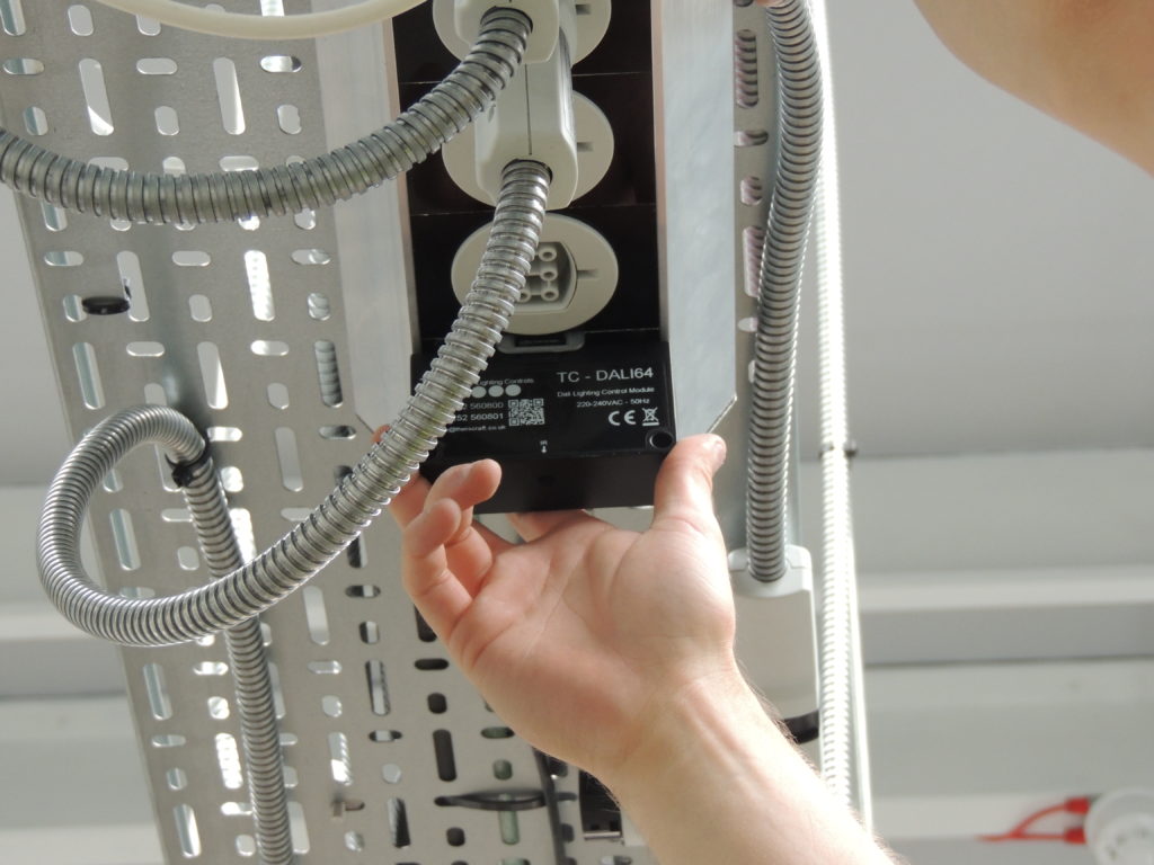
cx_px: 577
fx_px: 4000
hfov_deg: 16.4
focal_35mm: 120
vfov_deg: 12.3
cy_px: 432
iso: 400
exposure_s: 1/80
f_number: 4.2
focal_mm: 21.4
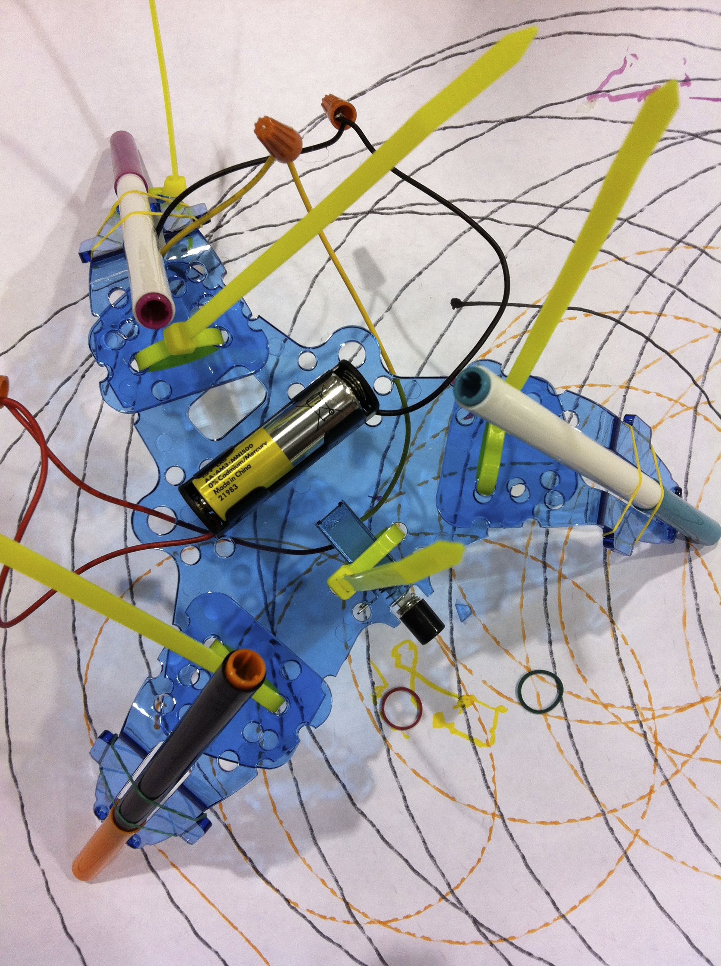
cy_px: 483
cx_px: 360
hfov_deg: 40.6
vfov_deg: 52.7
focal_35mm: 35
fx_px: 975
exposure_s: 1/24
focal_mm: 3.85
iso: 80
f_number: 2.8
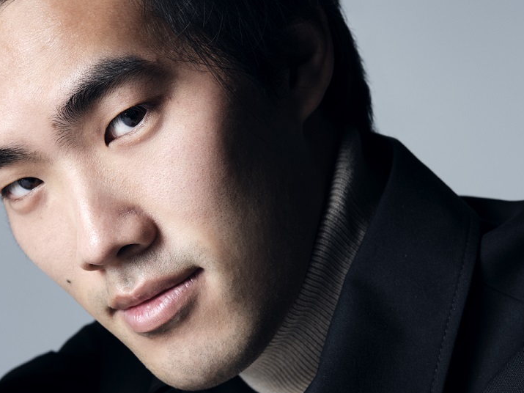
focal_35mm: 104
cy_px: 352
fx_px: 1574
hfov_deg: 18.9
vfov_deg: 14.1
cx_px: 289
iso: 200
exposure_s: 1/160
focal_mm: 50
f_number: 6.4
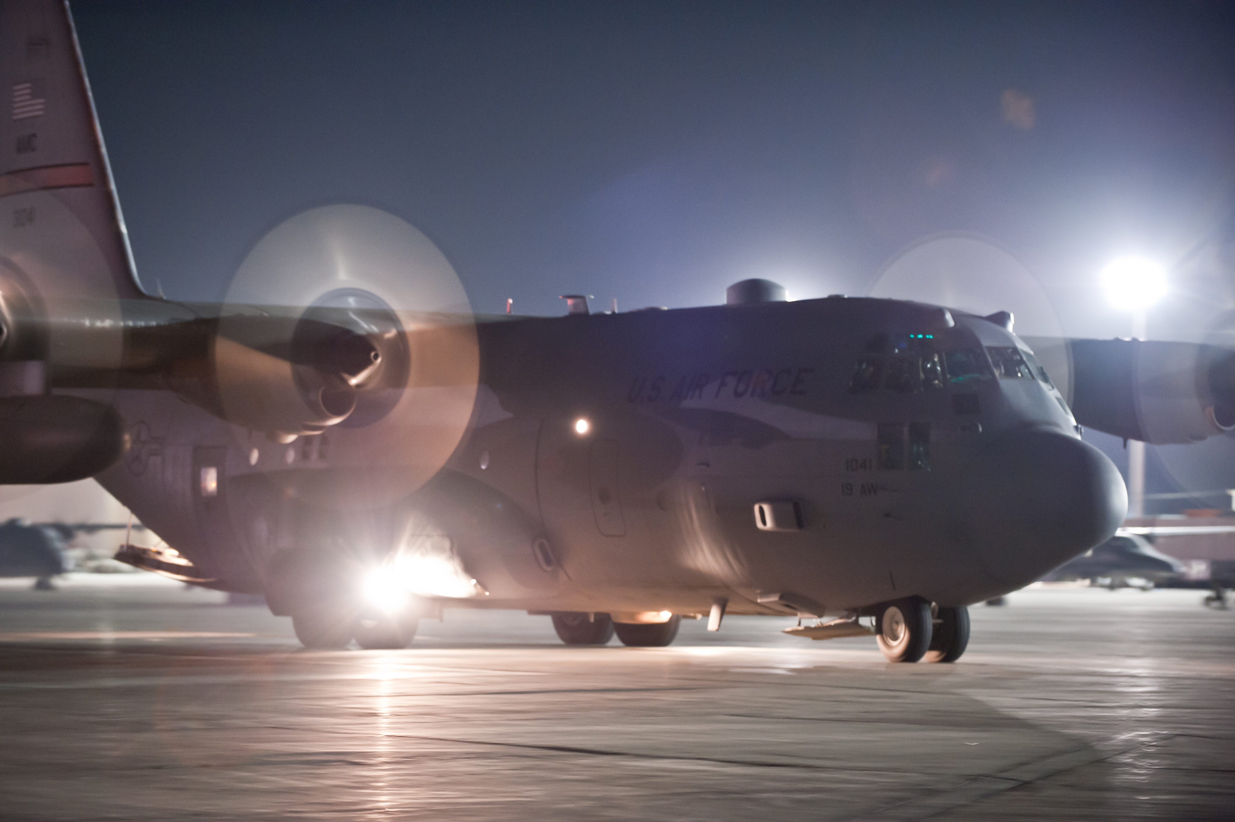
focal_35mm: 125
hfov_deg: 16.4
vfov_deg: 11.0
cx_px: 618
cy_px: 411
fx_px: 4285
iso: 4000
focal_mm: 125
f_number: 2.8
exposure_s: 1/13
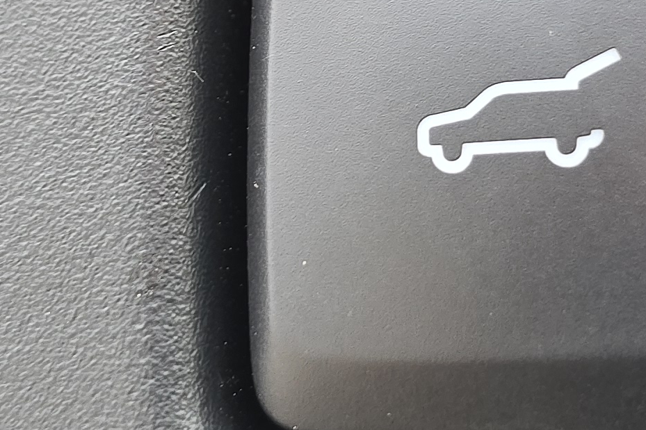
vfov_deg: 13.2
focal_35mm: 103
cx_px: 310
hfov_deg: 19.8
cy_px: 78
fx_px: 1848
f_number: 1.7
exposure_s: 1/180
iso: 40
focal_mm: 6.3
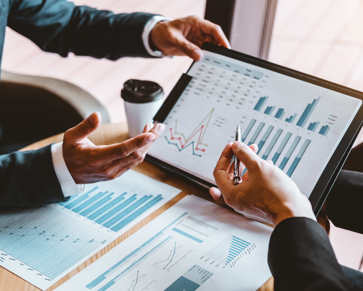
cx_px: 185
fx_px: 645
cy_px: 145
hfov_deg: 31.5
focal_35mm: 60
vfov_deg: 25.4
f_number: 2
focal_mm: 35
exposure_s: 1/400
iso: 250
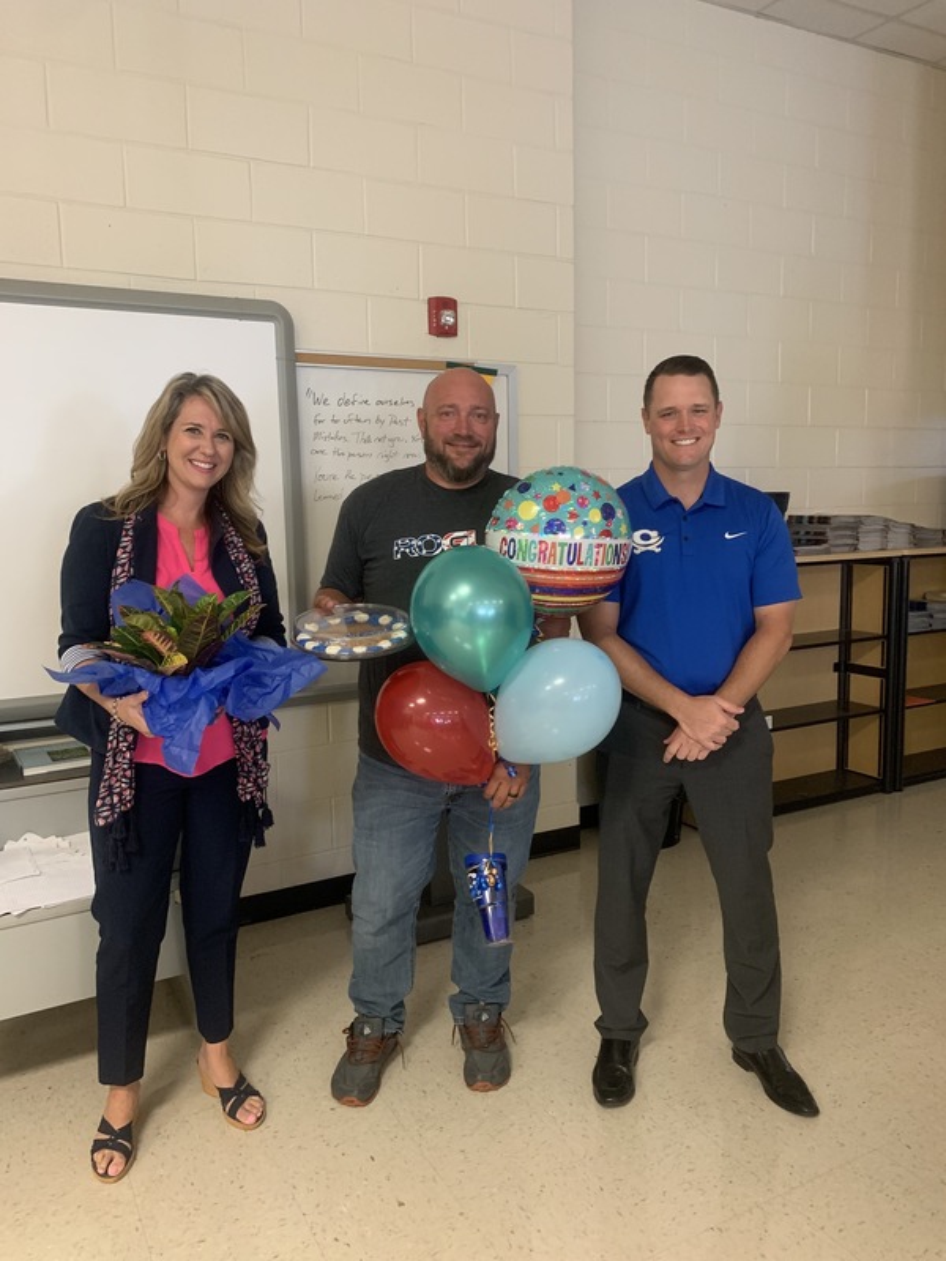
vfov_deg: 67.3
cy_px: 630
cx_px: 473
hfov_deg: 53.1
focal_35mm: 26
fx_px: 947
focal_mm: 4.25
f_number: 1.8
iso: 320
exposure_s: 1/40
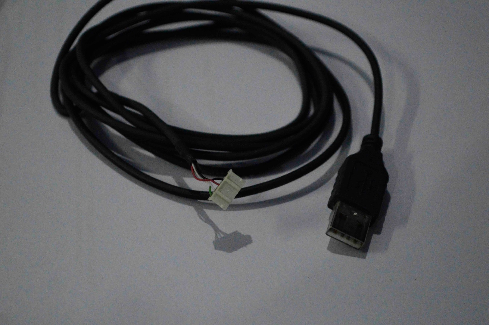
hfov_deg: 24.6
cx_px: 244
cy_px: 162
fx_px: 1120
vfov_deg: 16.5
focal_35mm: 82
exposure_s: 1/60
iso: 5000
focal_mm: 55
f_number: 5.6
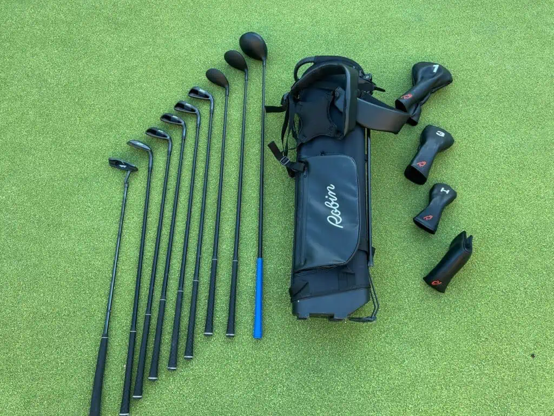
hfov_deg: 67.3
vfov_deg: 53.1
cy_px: 208
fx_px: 416
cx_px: 277
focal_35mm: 26
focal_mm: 5.7
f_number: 1.5
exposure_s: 1/121
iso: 64
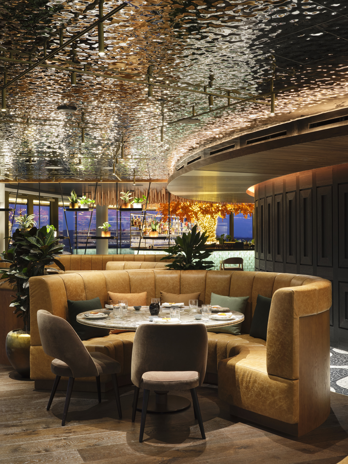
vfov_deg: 43.9
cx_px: 174
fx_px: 576
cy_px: 232
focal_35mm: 43
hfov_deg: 33.6
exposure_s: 2
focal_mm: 54.6
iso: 400
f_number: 16
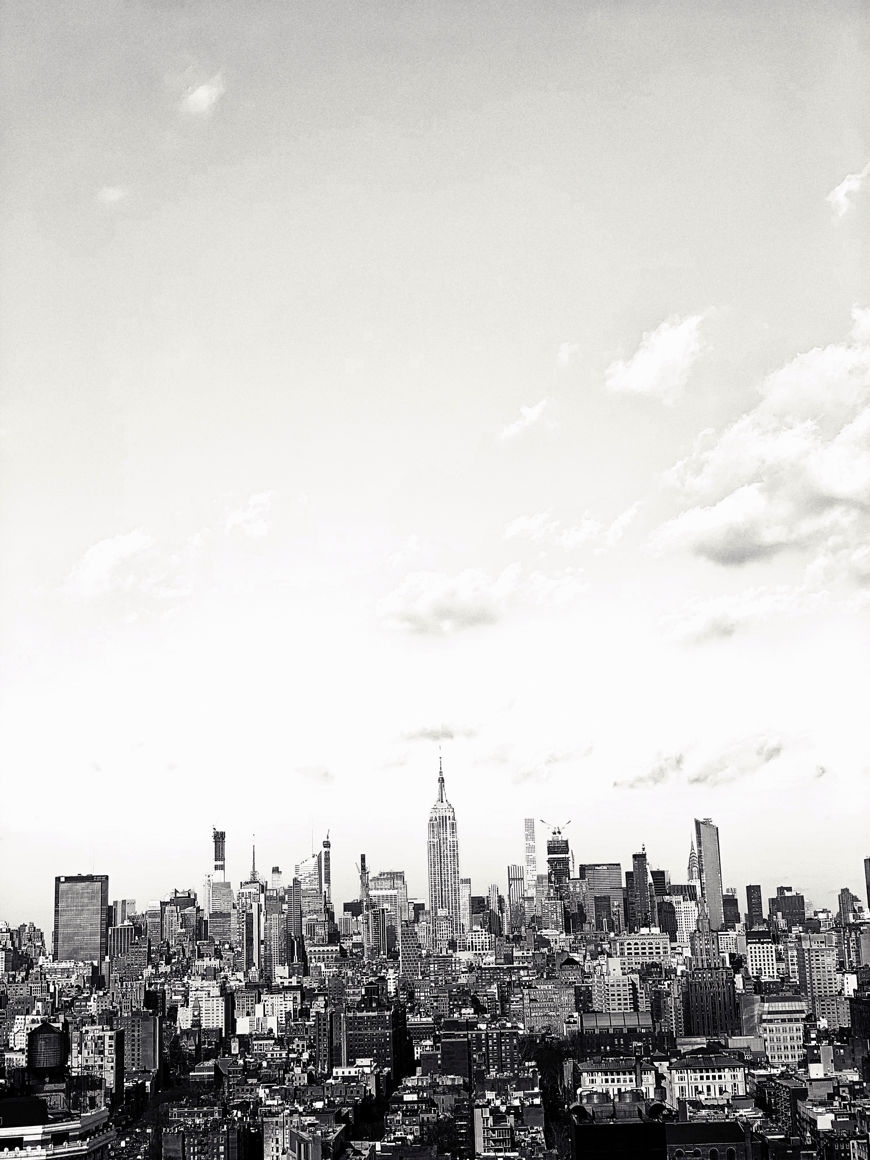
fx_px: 1743
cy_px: 580
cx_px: 435
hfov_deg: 28.0
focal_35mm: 52
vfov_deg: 36.8
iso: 16
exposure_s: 1/1597
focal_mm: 6
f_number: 2.4
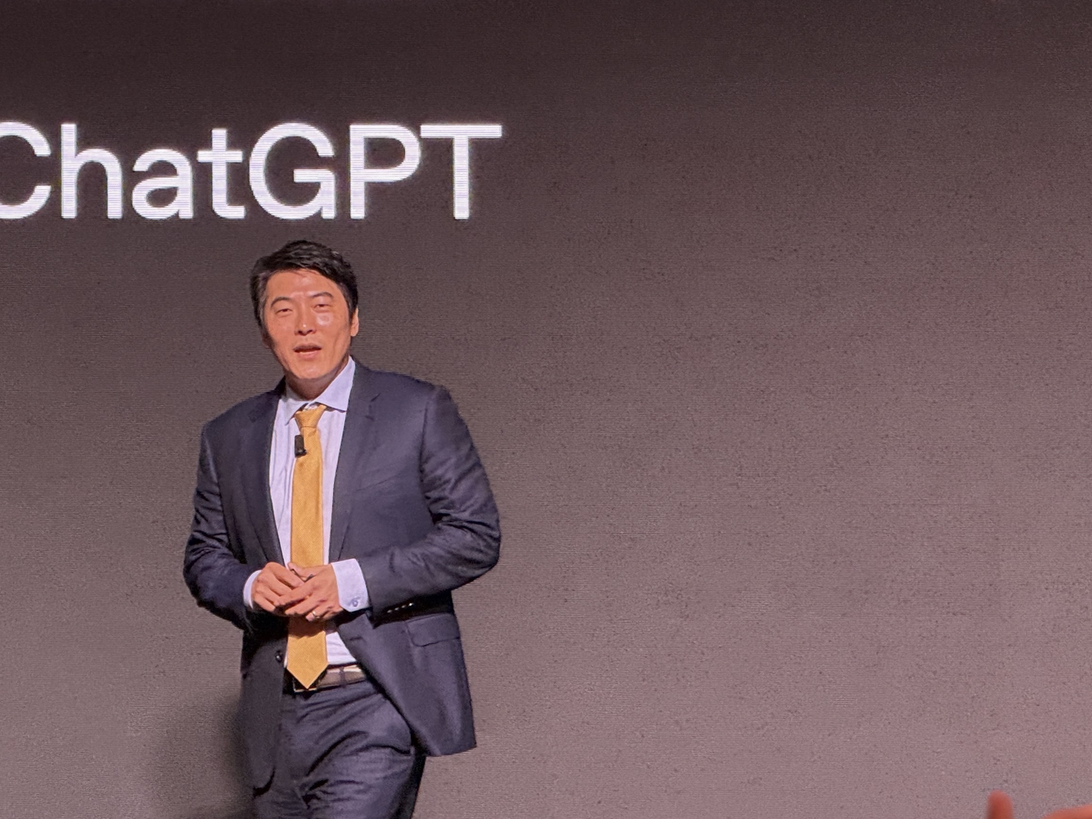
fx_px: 6593
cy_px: 319
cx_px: 415
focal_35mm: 209
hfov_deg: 9.5
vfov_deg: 7.1
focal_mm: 15.66
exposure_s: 1/60
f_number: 2.8
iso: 400
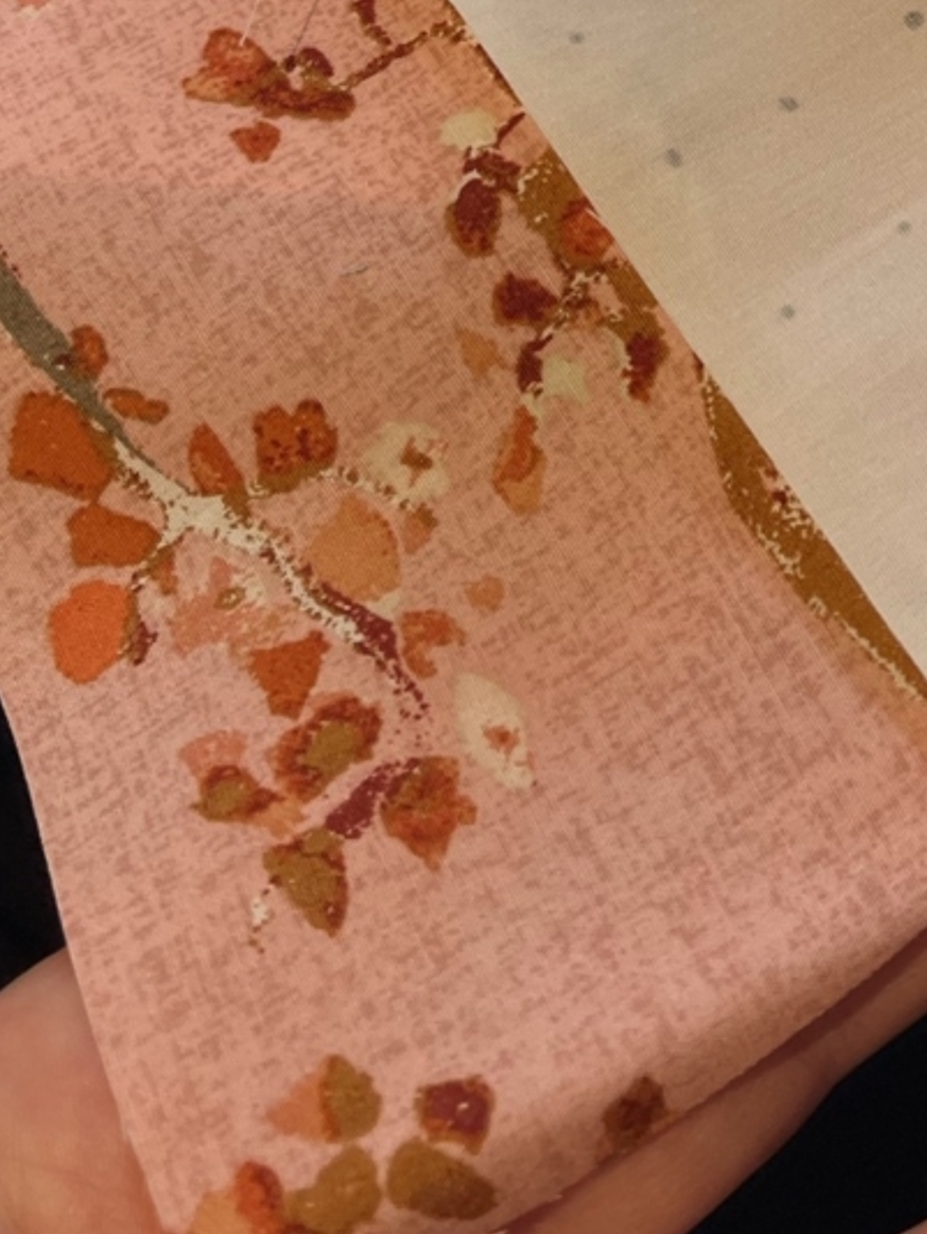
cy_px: -129
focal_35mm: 73
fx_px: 2604
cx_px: 870
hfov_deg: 19.7
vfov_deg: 24.8
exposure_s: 1/120
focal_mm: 5.1
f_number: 1.6
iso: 80
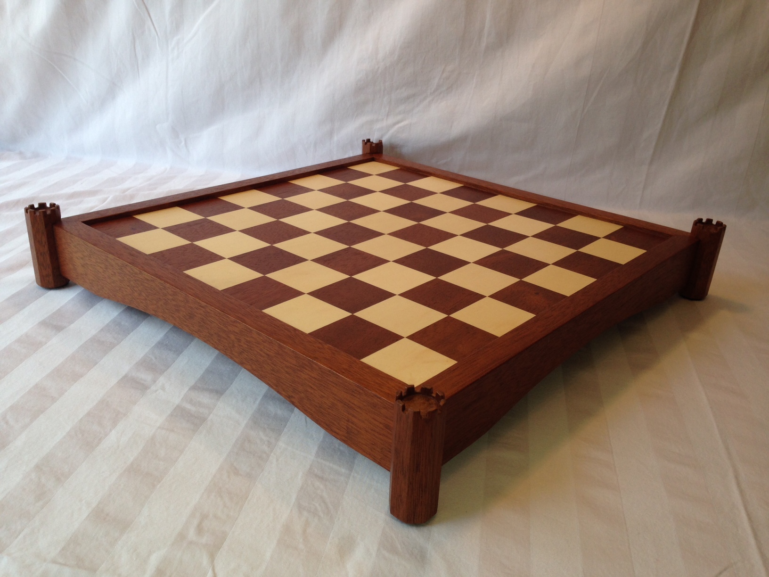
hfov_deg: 55.4
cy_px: 288
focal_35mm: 33
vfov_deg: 42.9
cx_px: 384
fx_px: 733
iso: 50
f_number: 2.4
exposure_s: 1/183
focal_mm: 4.12
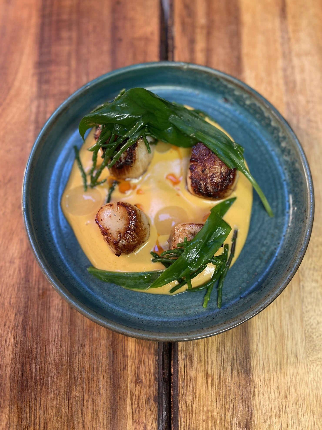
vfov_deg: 65.3
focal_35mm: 27
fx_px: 335
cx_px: 157
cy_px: 222
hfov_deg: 51.3
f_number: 1.6
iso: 100
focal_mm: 5.1
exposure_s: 1/50
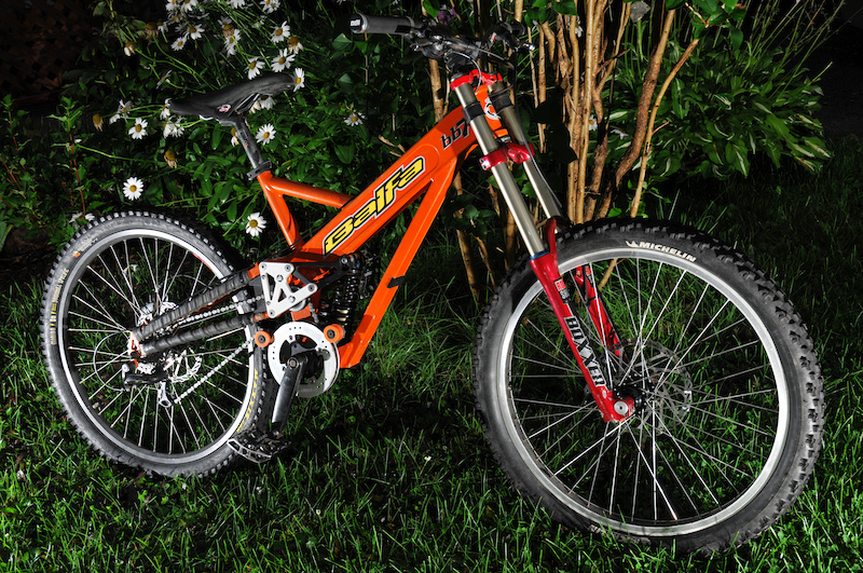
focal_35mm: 40
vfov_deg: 32.9
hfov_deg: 48.0
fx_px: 969
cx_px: 432
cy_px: 286
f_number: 8
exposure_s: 1/60
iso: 250
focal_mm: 27
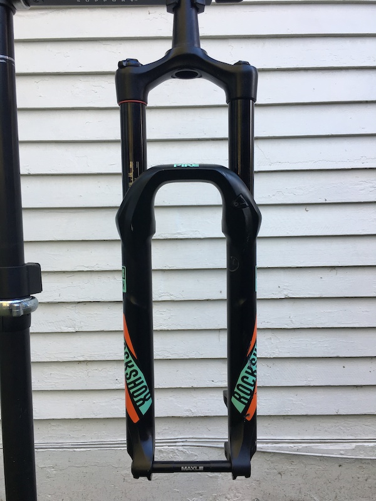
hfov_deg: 48.2
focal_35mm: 29
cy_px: 250
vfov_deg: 61.7
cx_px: 188
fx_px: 420
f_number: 2.2
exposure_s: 1/120
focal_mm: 4.15
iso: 40
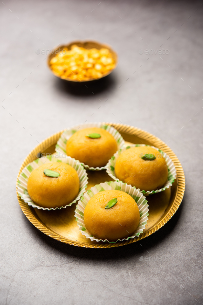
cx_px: 102
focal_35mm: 60
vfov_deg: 33.4
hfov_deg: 22.6
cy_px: 152
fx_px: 507
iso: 100
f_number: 5
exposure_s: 1/125
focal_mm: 60
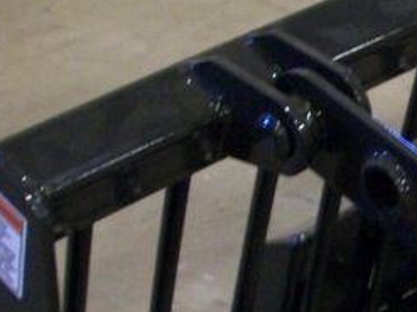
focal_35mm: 145
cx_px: 657
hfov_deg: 12.8
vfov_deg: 10.1
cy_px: 322
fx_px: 1746
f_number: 3.1
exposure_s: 1/8
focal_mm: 6.3
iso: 320
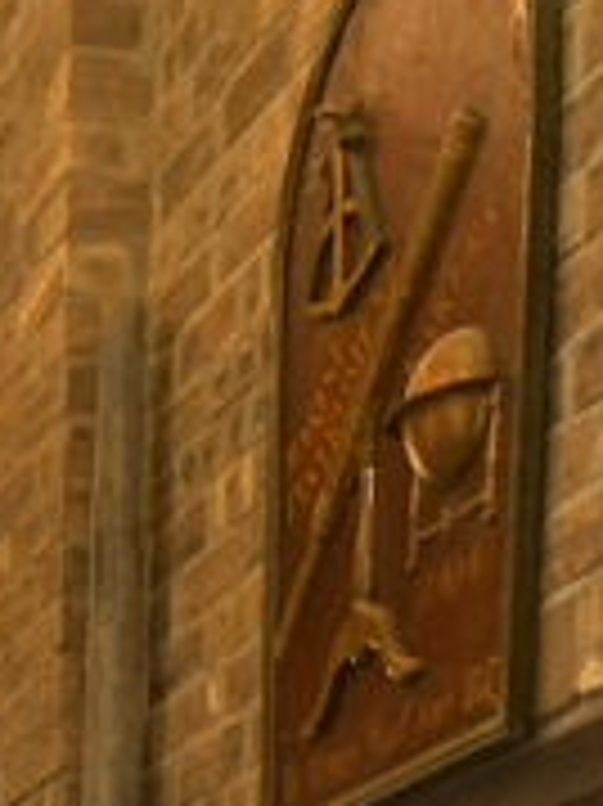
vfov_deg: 13.7
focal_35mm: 116
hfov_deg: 12.1
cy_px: 1738
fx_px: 2697
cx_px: -338
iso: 400
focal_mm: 4.2
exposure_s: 1/33
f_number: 1.8
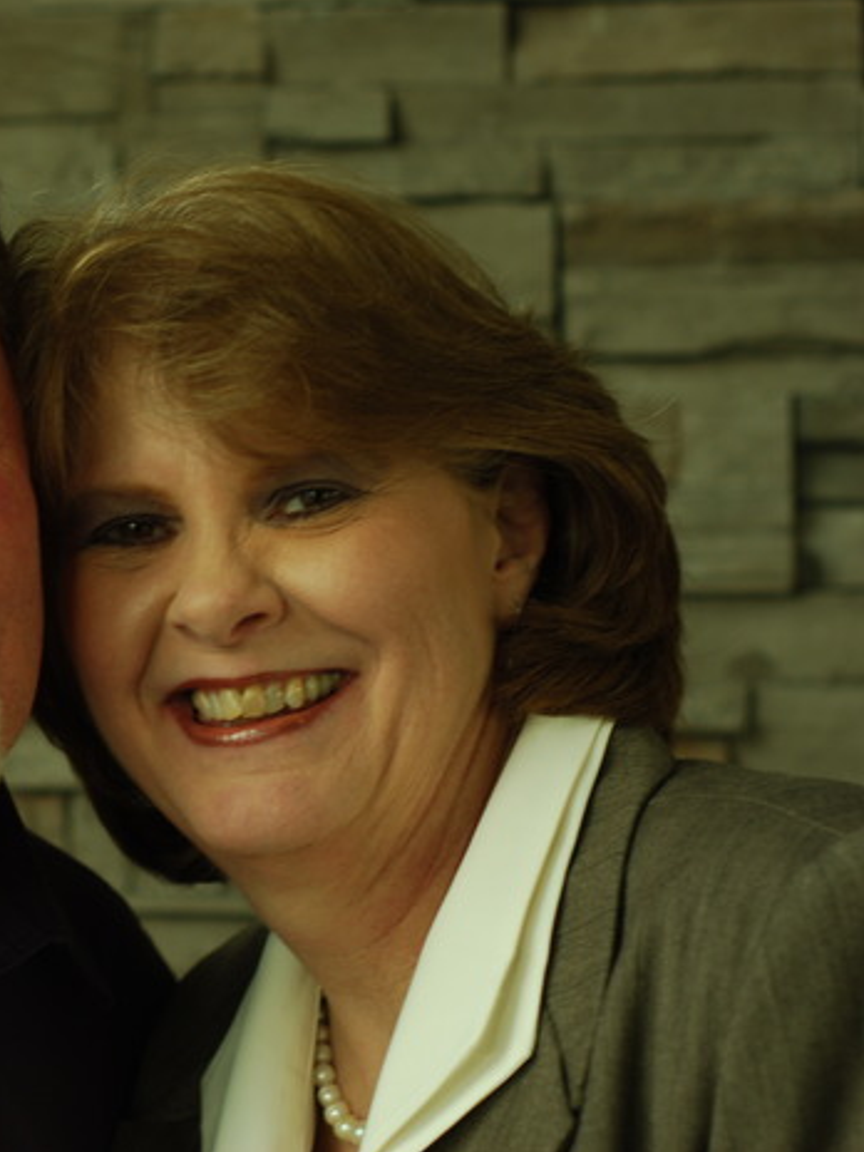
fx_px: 3627
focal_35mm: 109
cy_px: 575
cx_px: 27
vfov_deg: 18.0
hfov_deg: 13.4
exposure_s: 1/50
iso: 100
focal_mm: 50
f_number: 2.8
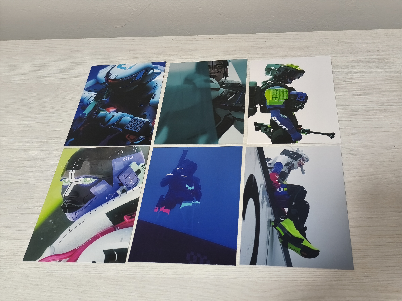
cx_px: 201
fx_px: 534
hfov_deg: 41.2
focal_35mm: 46
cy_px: 150
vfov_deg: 31.5
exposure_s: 1/25
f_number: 1.65
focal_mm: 6.14
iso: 2000
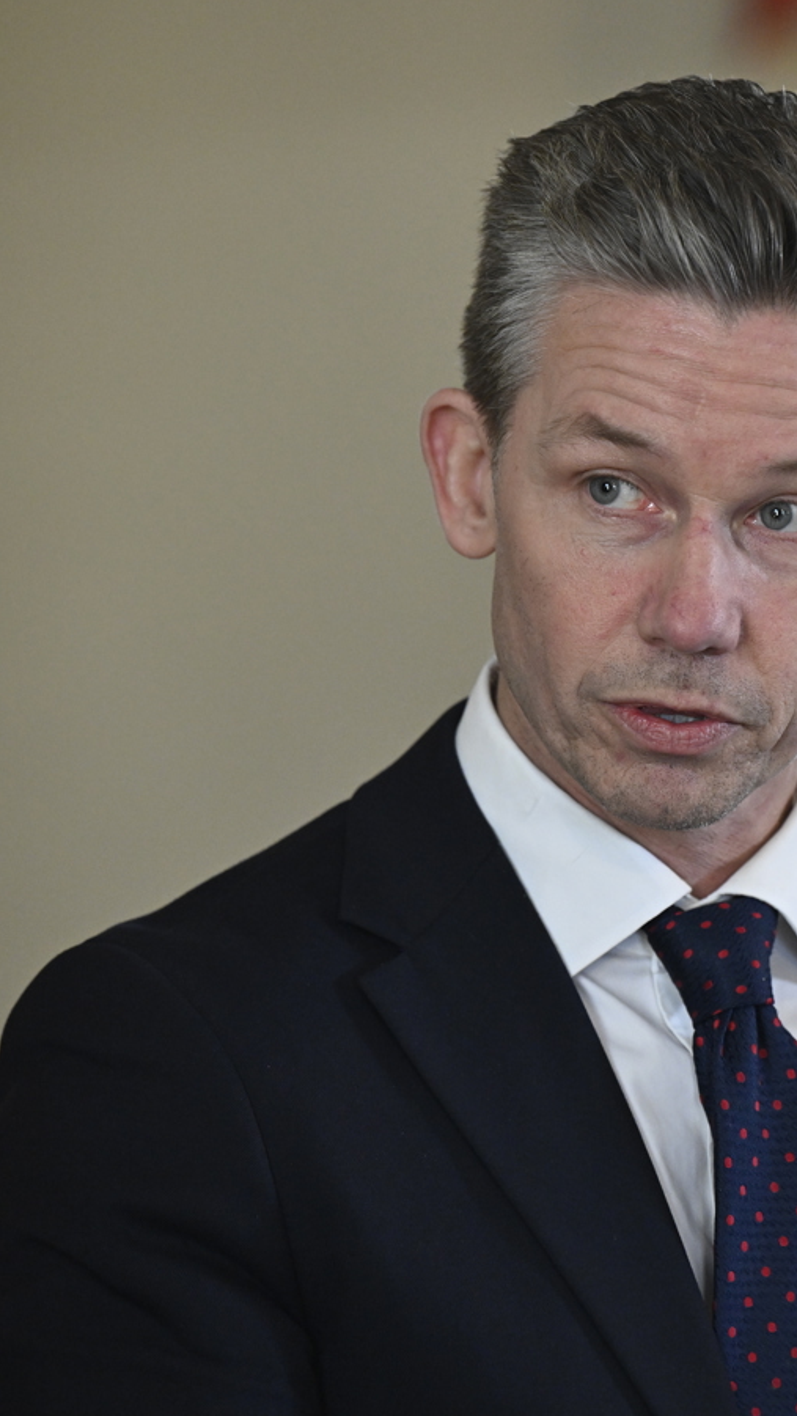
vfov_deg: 6.8
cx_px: 615
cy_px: 706
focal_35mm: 316
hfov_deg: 3.8
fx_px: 11869
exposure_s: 1/400
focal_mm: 200
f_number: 3.5
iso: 2500
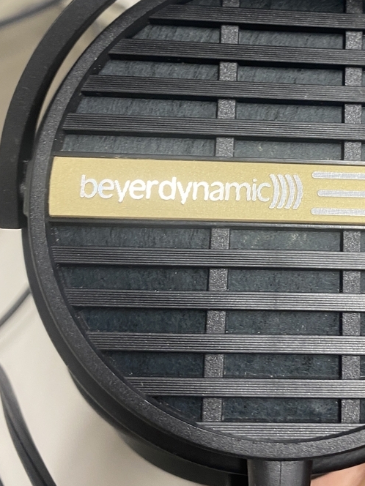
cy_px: 156
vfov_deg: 39.9
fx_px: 661
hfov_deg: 30.0
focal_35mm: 47
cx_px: 301
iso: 125
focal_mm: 4.25
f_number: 1.8
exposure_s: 1/50
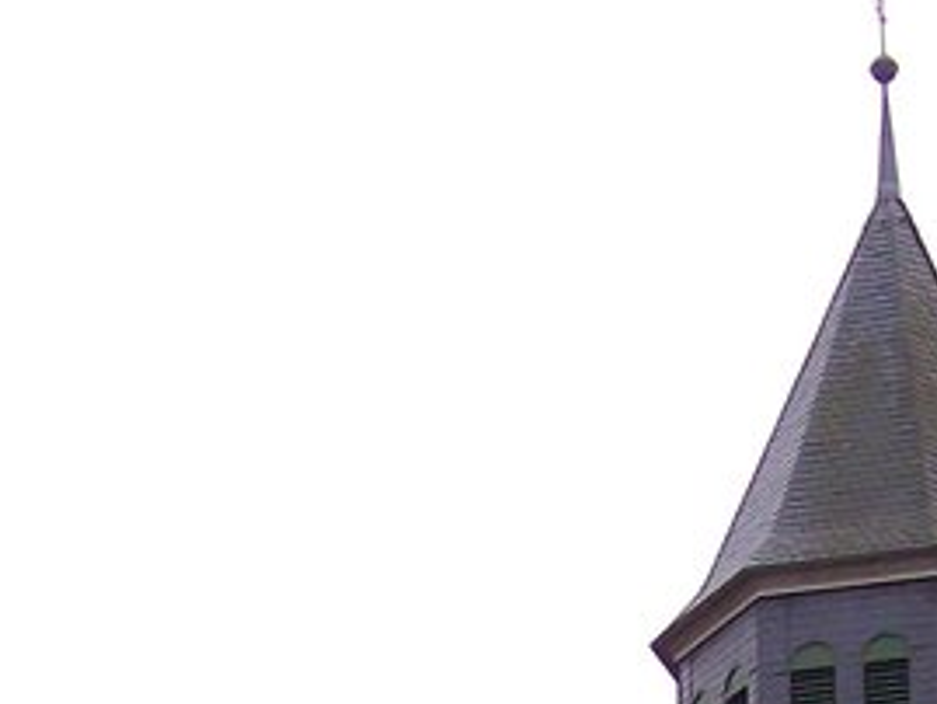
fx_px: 3710
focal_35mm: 137
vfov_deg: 10.2
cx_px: 470
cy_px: 1249
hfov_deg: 14.4
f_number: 2.7
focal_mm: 6
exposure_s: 1/617
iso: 80
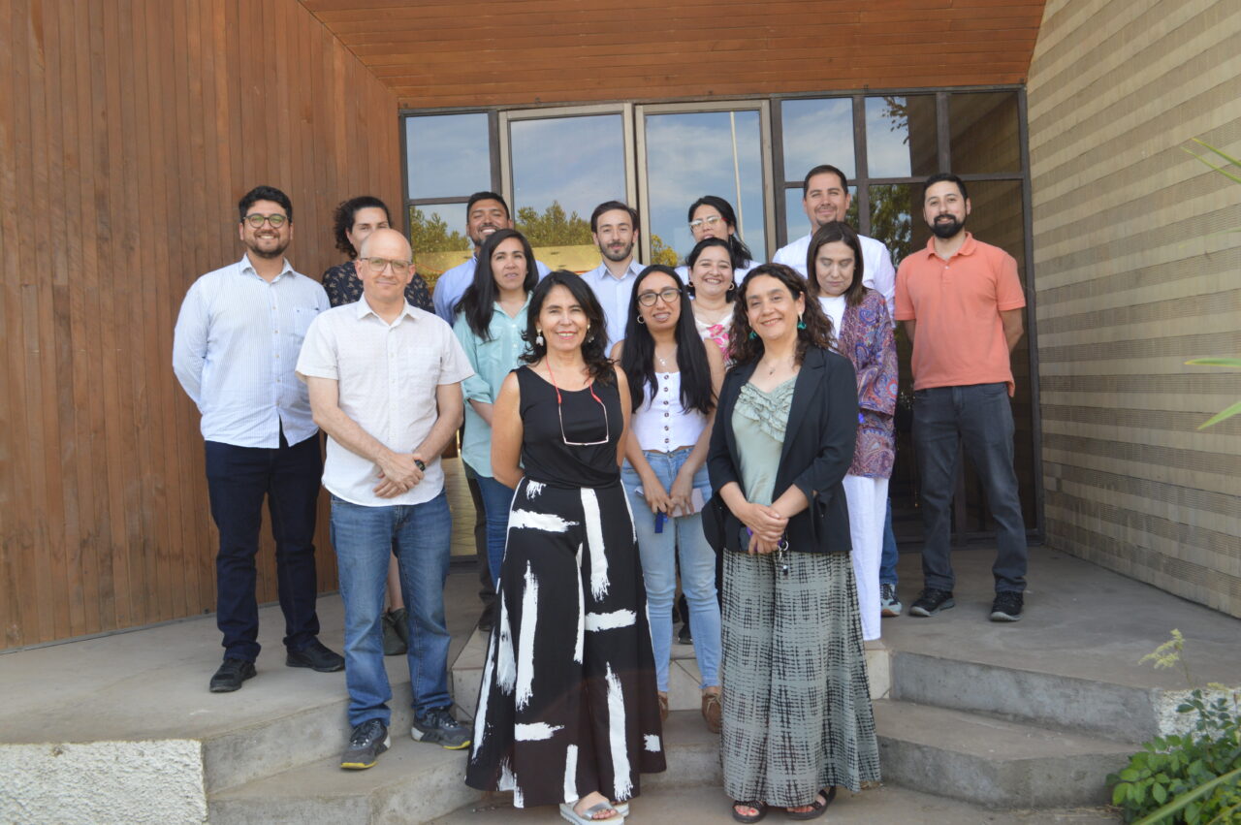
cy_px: 412
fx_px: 1033
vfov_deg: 43.5
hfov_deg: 62.0
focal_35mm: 30
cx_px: 620
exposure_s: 1/125
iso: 320
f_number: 5.6
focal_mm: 20
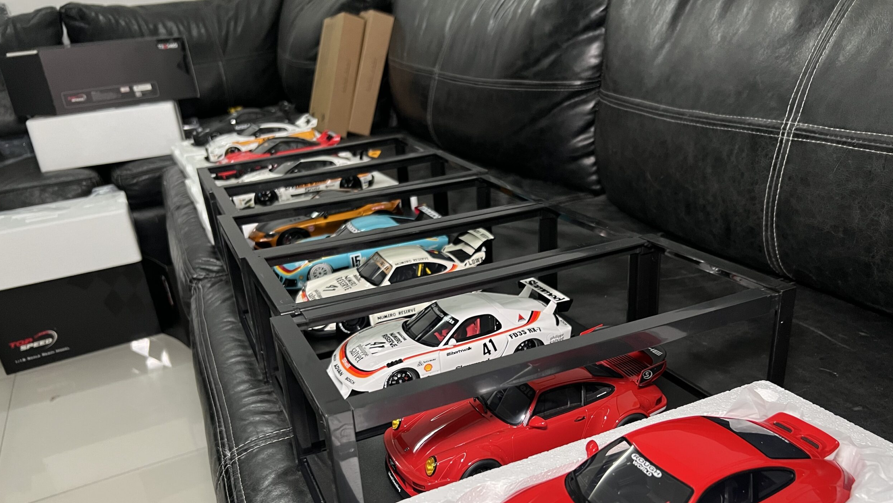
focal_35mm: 29
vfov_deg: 39.8
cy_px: 326
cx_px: 446
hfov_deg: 66.1
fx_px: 687
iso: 400
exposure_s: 1/40
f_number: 1.5
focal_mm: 5.7
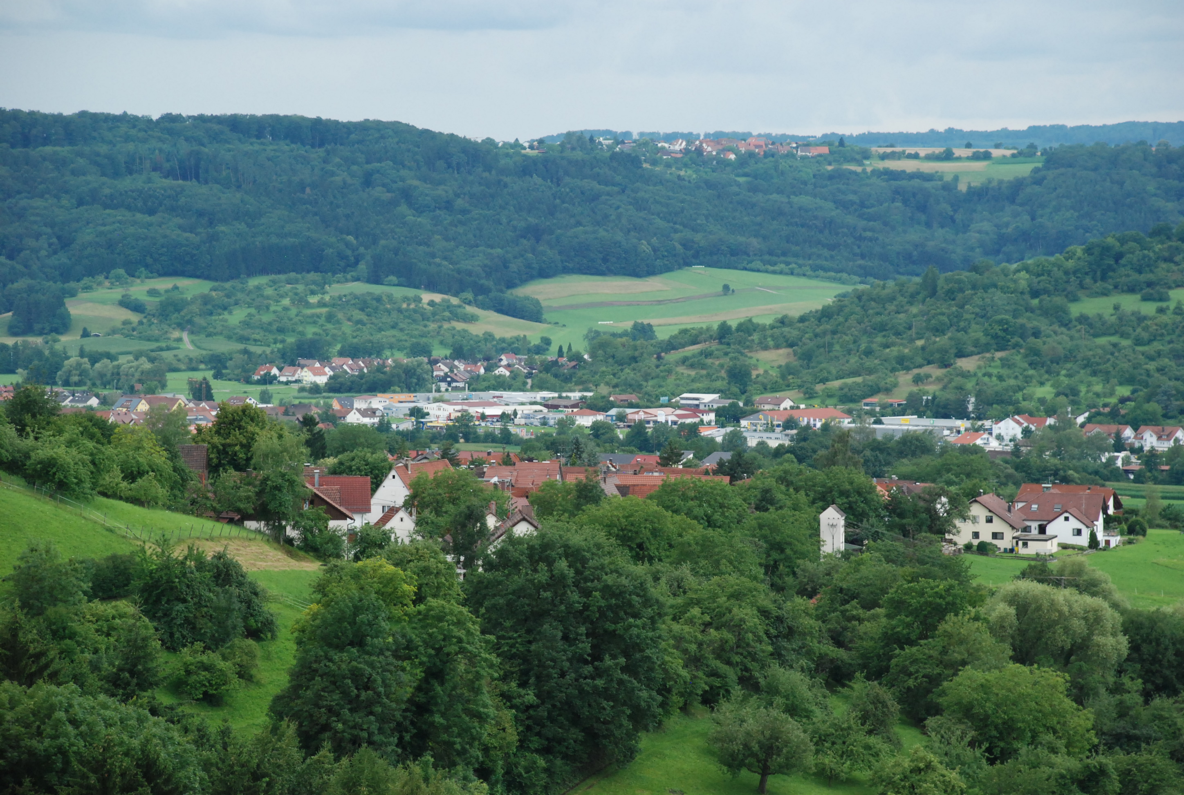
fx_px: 4696
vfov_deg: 9.7
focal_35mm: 142
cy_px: 398
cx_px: 592
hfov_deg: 14.4
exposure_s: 1/500
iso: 800
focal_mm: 95
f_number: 5.6
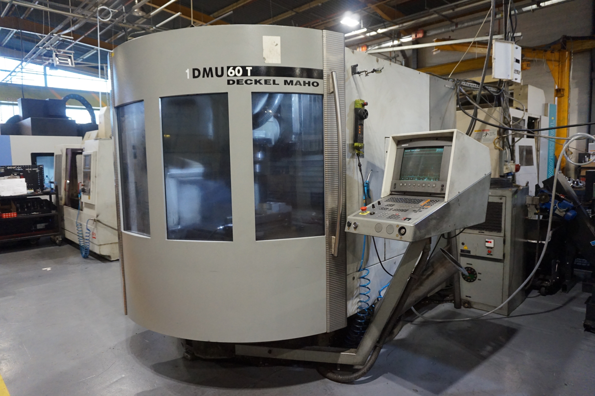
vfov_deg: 53.1
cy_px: 198
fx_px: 396
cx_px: 298
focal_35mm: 24
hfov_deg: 73.8
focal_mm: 16
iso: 2500
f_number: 3.5
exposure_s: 1/160
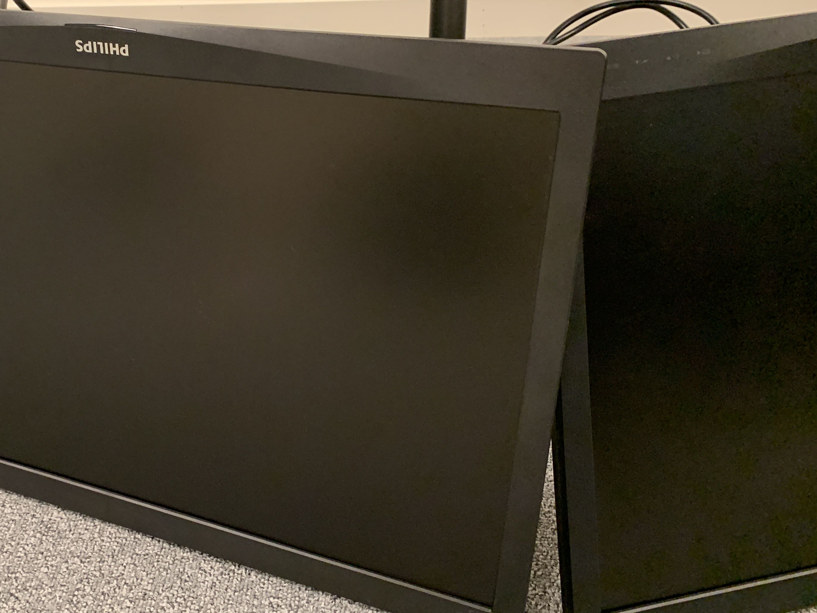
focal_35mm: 38
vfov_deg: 37.5
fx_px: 897
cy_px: 238
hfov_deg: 47.5
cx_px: 224
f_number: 1.8
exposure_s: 1/60
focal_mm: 4.25
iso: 250
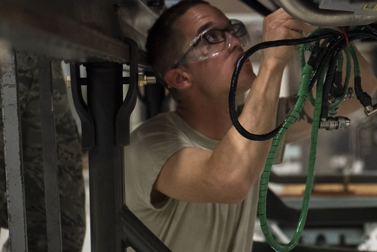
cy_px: 94
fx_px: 1624
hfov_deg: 13.2
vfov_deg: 8.9
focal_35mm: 155
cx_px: 315
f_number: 4
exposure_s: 1/200
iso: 2500
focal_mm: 70
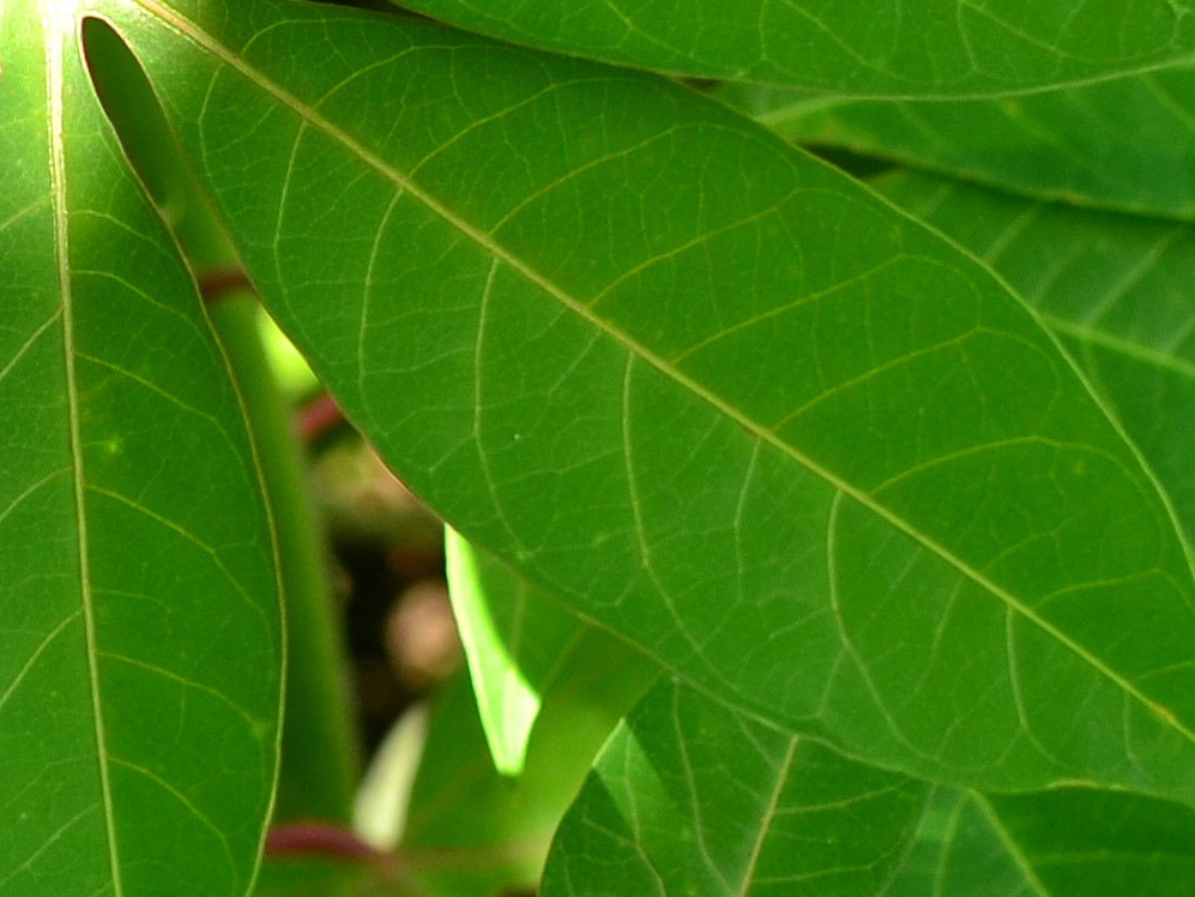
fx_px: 8052
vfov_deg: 6.3
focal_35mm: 233
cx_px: -542
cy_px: -132
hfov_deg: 8.3
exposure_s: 1/100
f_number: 5.6
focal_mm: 35
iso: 100
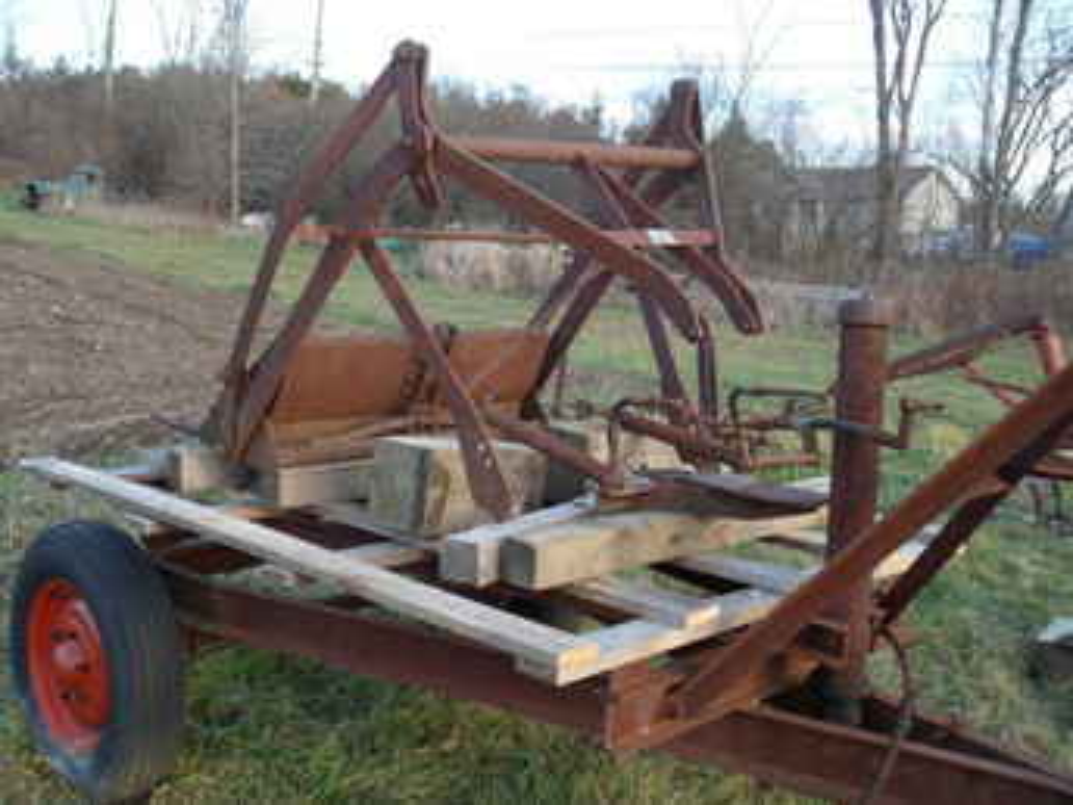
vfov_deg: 39.7
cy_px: 402
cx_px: 536
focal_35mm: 36
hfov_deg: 51.4
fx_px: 1116
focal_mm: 6.6
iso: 80
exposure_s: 1/60
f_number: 3.8
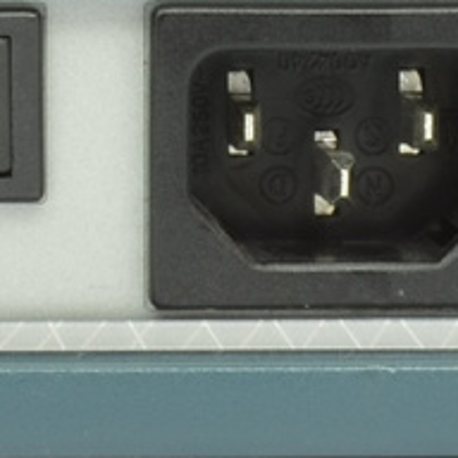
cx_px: -153
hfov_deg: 7.4
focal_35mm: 233
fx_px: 3488
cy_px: -184
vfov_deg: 7.4
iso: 100
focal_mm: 22
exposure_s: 2.5
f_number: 16
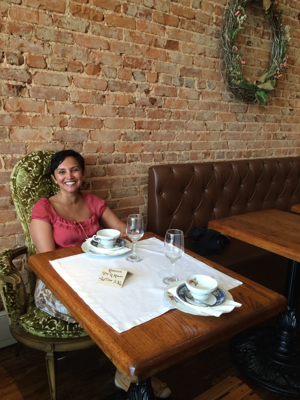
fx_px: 335
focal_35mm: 29
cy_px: 200
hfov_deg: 48.2
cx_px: 150
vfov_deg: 61.7
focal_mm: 4.15
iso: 40
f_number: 2.2
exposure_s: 1/40
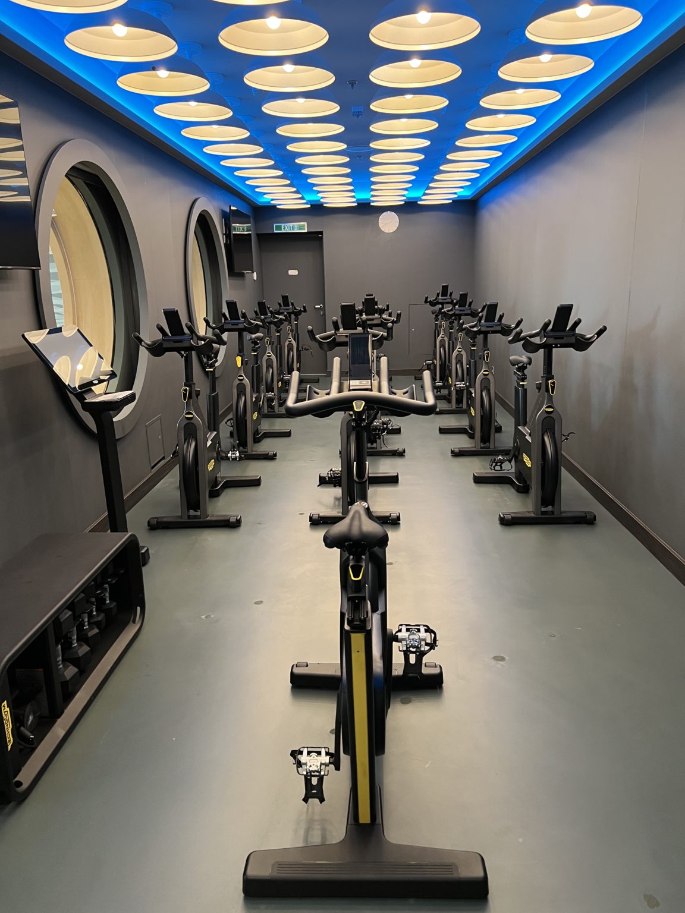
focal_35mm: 26
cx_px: 342
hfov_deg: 53.1
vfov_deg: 67.3
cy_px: 456
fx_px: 686
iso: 250
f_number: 1.5
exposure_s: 1/60
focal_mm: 5.7
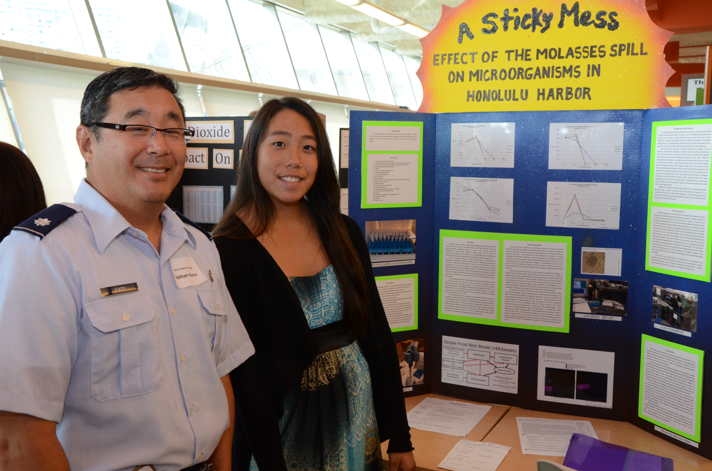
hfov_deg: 51.4
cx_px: 356
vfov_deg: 35.3
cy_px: 236
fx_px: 740
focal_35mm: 38
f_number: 9
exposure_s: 1/125
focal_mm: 25
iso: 2000
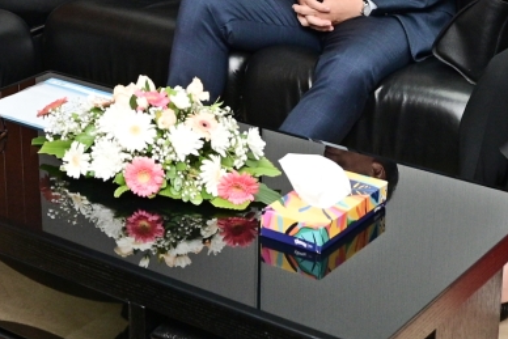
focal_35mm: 87
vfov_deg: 15.4
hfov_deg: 23.3
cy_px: -11
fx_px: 1228
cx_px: 165
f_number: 5.6
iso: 1000
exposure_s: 1/200
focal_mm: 22
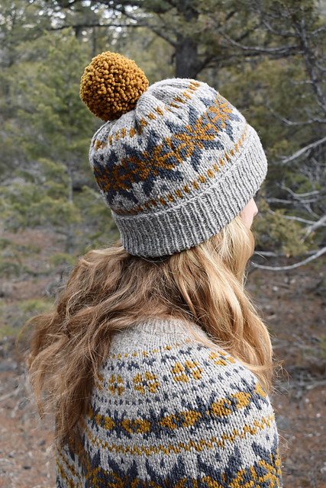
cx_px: 163
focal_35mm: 36
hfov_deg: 36.9
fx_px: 489
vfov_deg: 53.1
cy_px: 244
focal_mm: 24
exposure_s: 1/160
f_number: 6.3
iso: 400
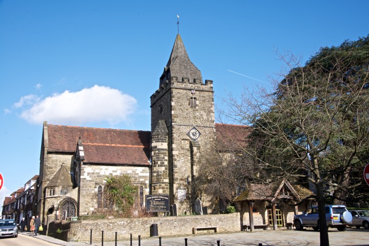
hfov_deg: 48.4
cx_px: 184
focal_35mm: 40
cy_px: 123
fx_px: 410
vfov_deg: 33.4
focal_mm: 40
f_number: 10
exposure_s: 1/160
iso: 200
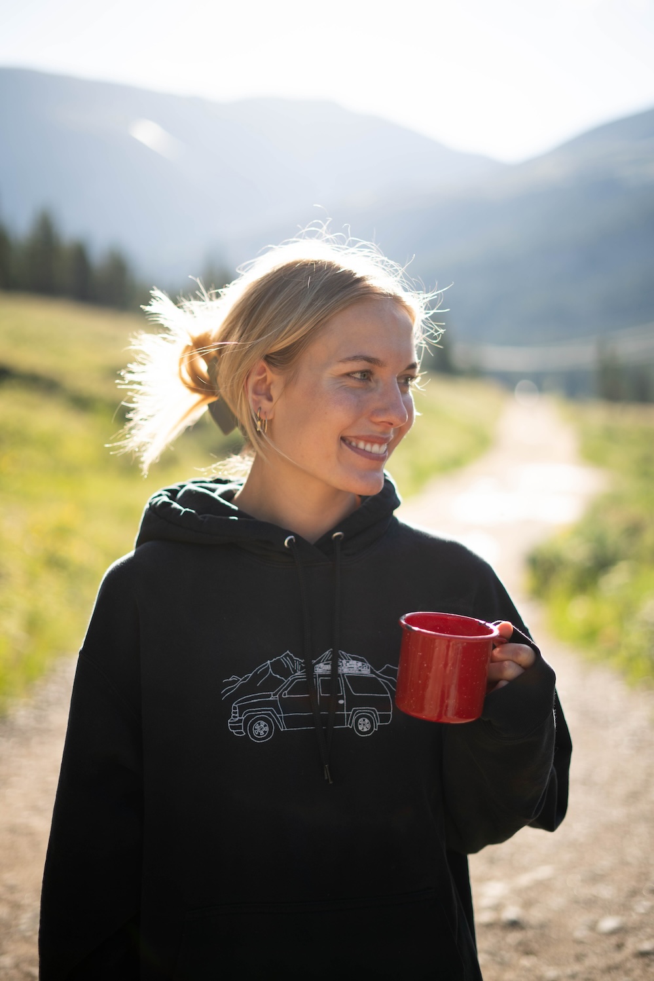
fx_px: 1362
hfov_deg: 27.0
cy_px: 490
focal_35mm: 50
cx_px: 327
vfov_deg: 39.6
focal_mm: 50
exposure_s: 1/1250
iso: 100
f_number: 1.8
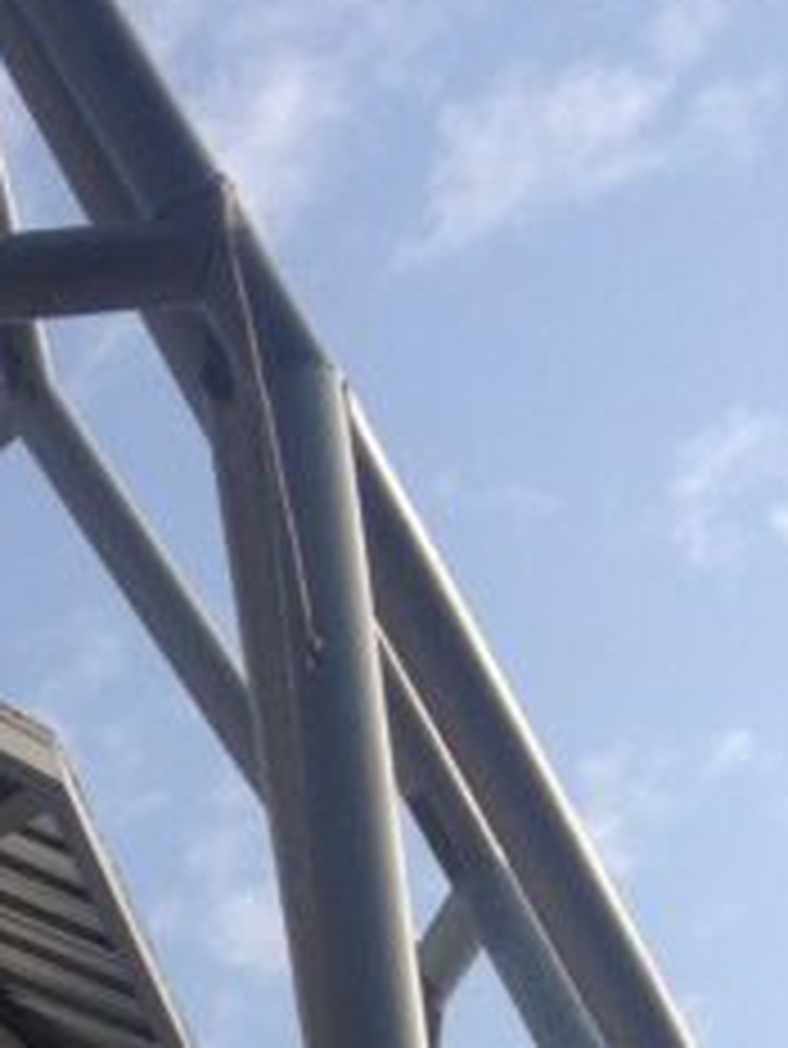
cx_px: -405
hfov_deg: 9.0
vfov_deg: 11.3
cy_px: 2008
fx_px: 4852
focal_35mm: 160
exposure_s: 1/1623
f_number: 2.4
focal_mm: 4.28
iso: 50
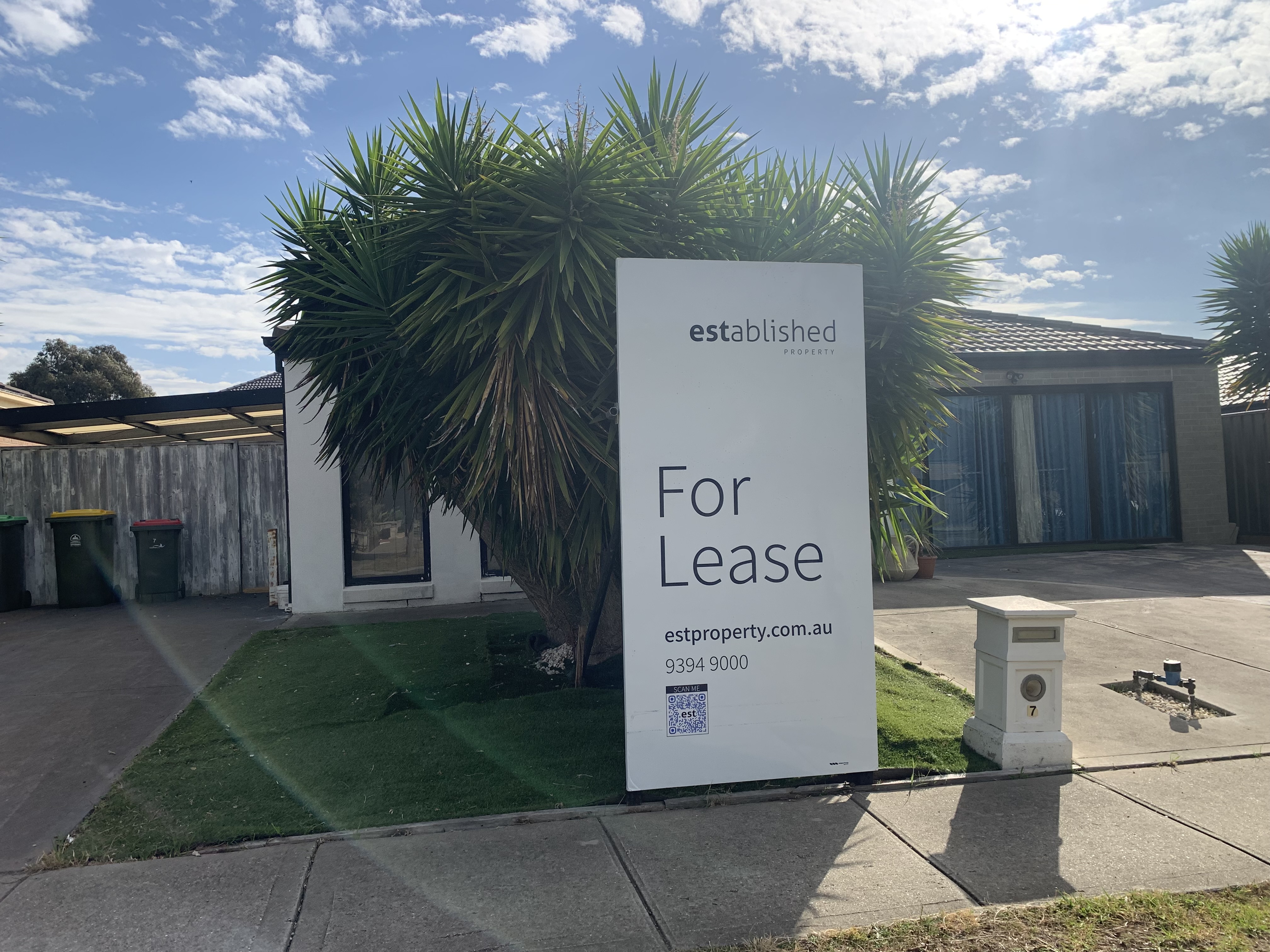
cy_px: 476
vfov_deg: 53.1
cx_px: 635
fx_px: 954
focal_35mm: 26
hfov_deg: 67.3
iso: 25
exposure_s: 1/2833
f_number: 1.8
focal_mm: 4.25
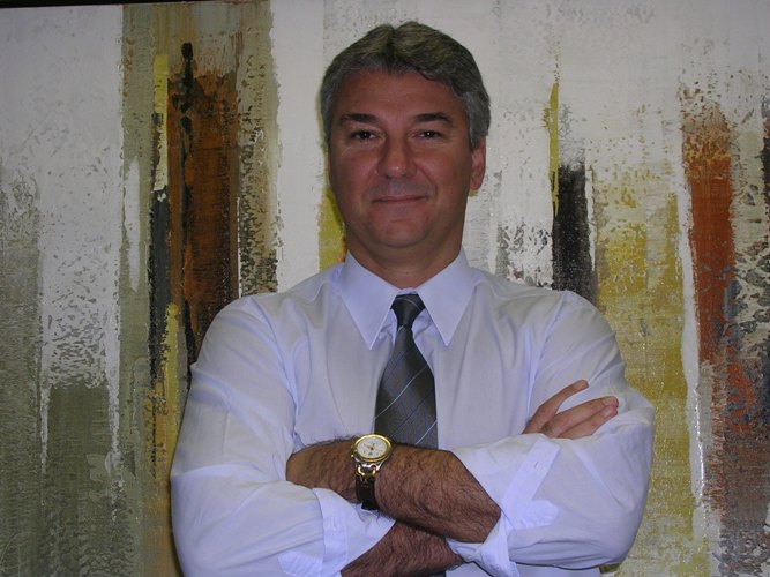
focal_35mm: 63
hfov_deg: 30.7
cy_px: 288
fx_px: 1401
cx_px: 385
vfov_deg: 23.3
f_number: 3.5
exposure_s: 1/60.1
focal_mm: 9.6
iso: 50
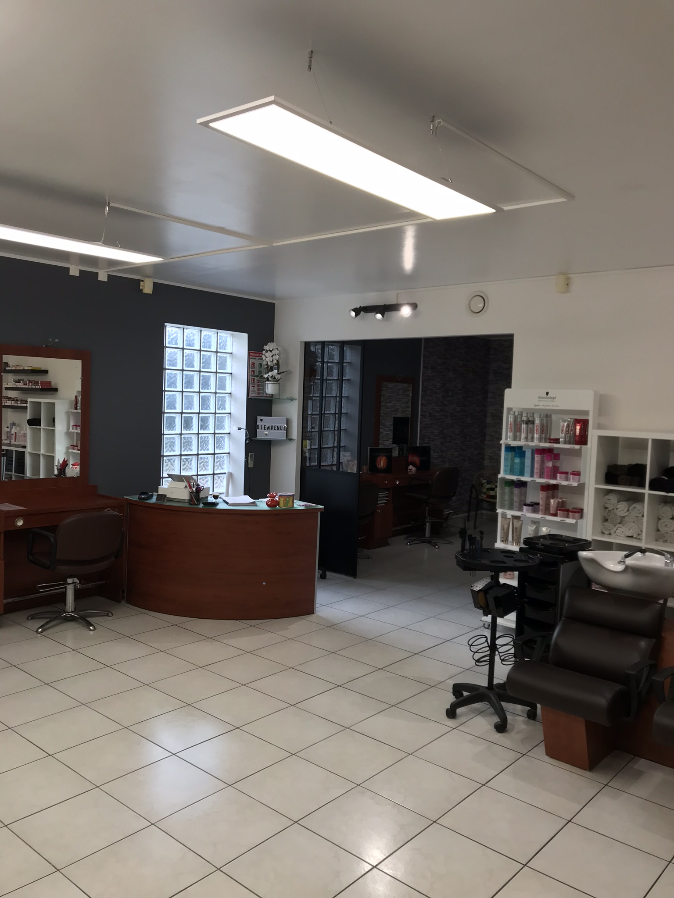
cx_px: 337
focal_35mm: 28
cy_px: 449
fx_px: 727
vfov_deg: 63.4
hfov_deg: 49.7
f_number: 1.8
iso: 32
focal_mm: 3.99
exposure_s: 1/50
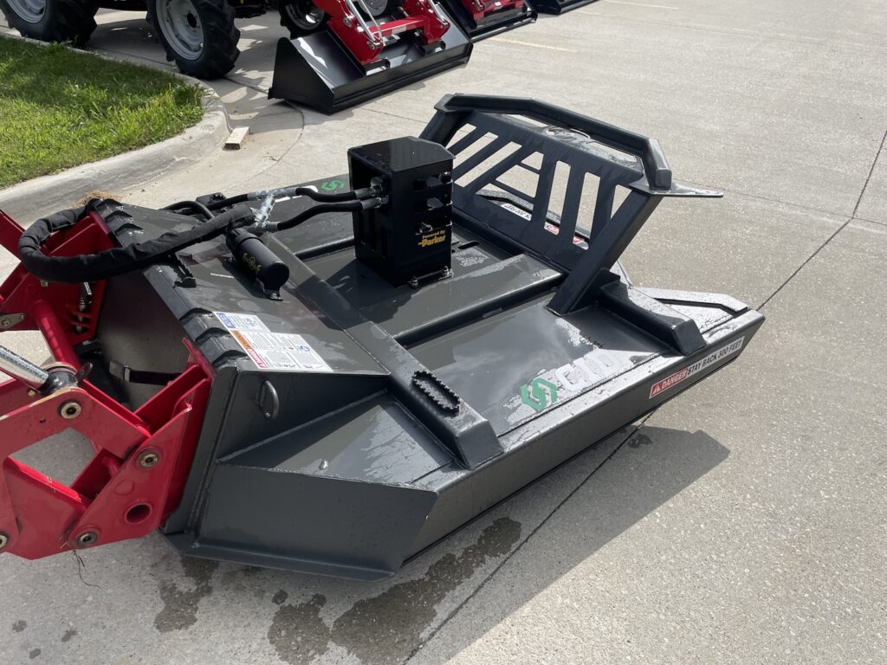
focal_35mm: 26
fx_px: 666
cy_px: 332
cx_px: 444
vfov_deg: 53.1
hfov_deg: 67.3
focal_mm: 4.2
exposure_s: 1/4132
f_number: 1.6
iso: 32
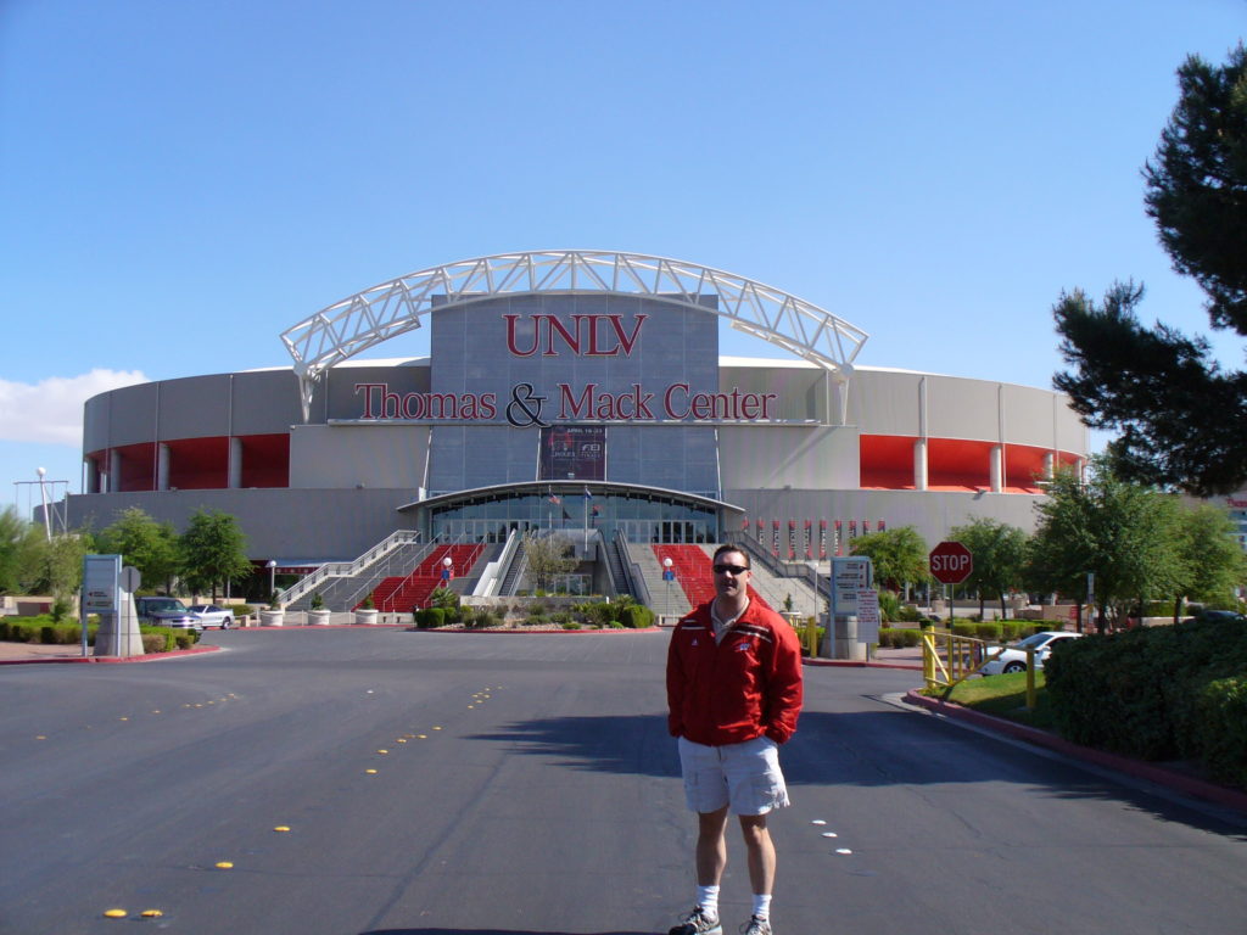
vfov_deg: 34.3
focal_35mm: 42
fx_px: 1513
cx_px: 624
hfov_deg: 44.8
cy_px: 468
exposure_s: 1/400
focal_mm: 7
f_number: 5.8
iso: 100
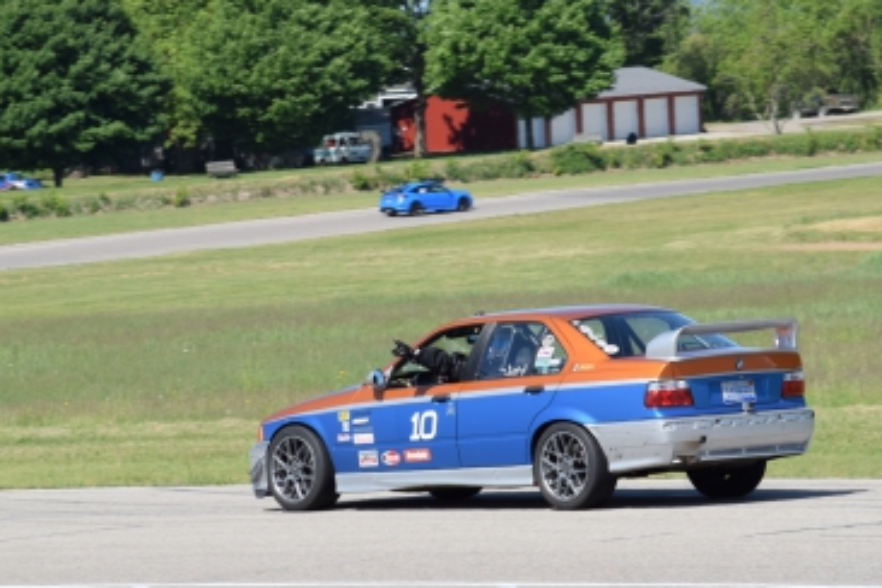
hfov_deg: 5.7
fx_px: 8909
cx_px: 436
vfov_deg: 3.8
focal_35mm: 364
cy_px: 246
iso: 320
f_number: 11
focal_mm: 185
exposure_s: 1/500
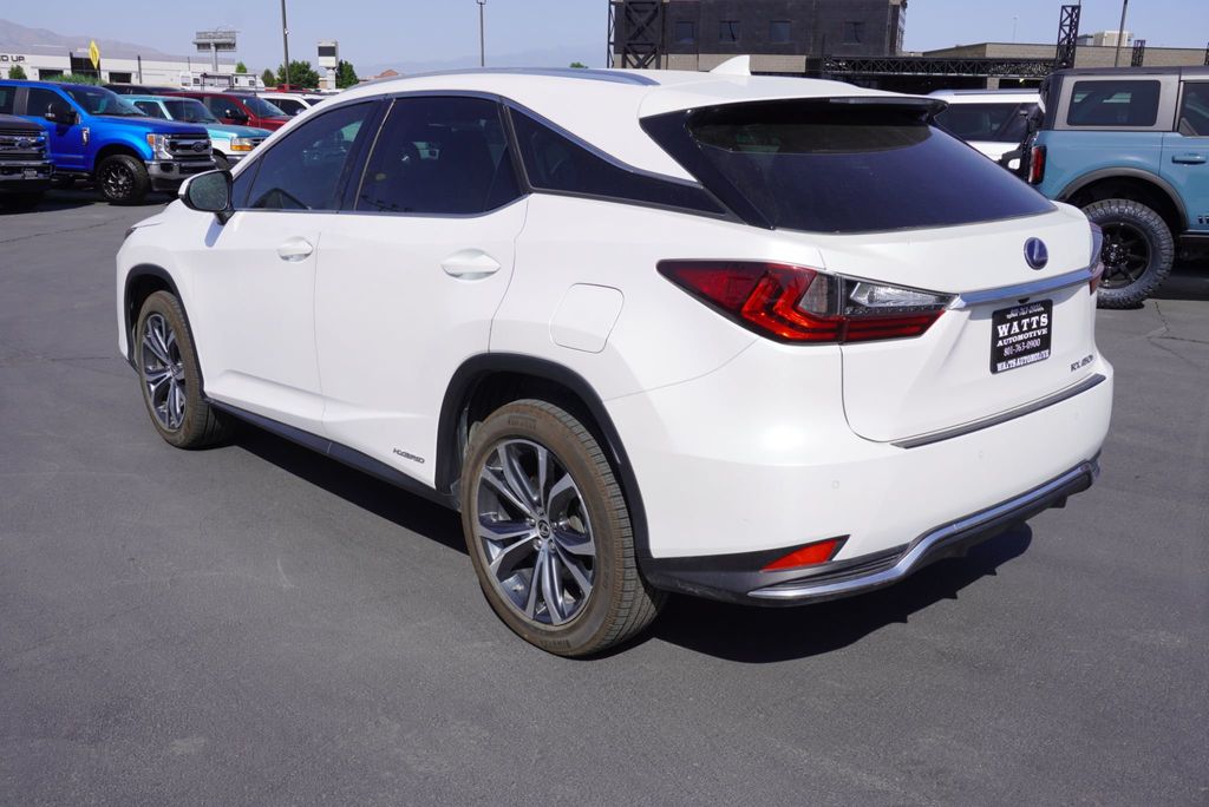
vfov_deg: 41.8
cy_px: 404
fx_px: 1058
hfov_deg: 59.5
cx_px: 604
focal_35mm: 32
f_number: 10
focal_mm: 21
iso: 100
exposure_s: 1/250
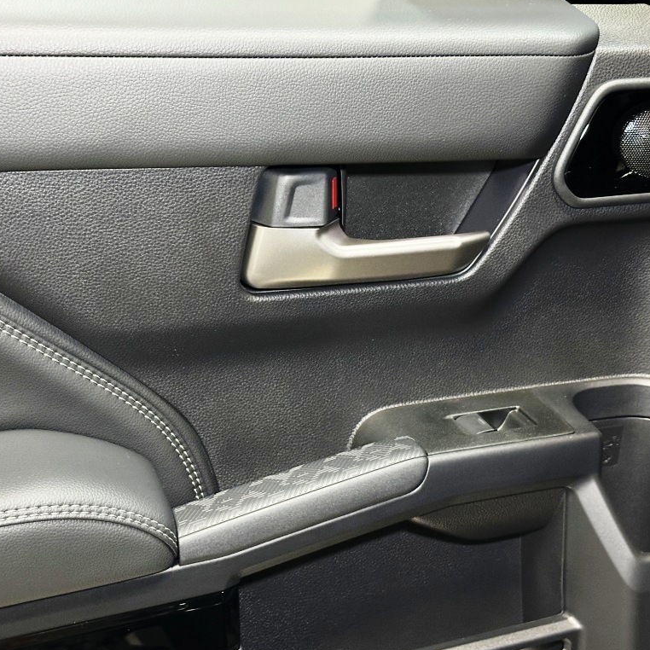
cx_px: 307
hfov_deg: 30.0
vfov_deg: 30.0
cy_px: 325
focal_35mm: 57
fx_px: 1211
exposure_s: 1/24
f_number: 1.78
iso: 640
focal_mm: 6.86
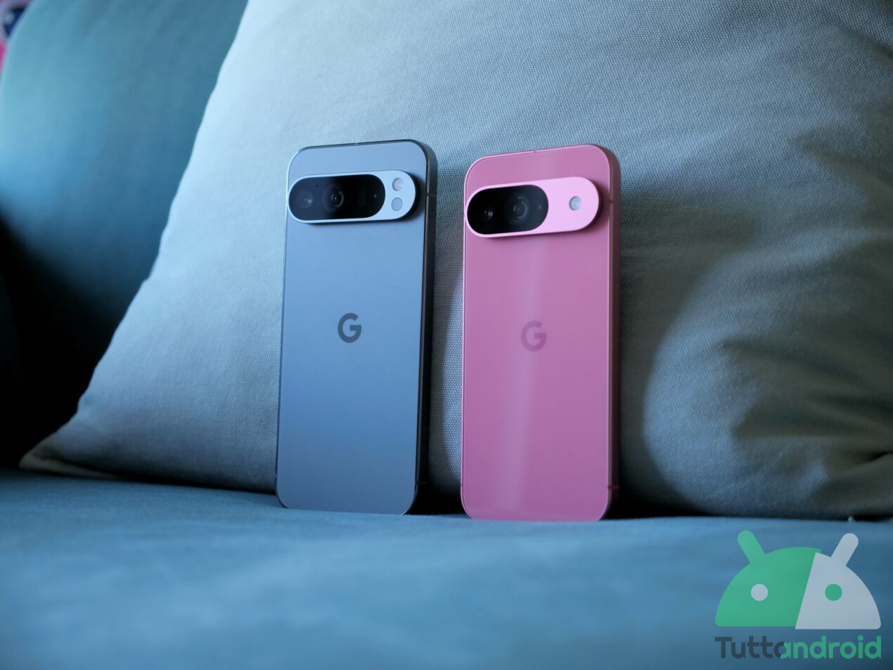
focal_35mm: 70
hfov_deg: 27.8
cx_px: 446
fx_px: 1806
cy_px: 335
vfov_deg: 21.0
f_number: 2.8
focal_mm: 35
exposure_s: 1/100
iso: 800
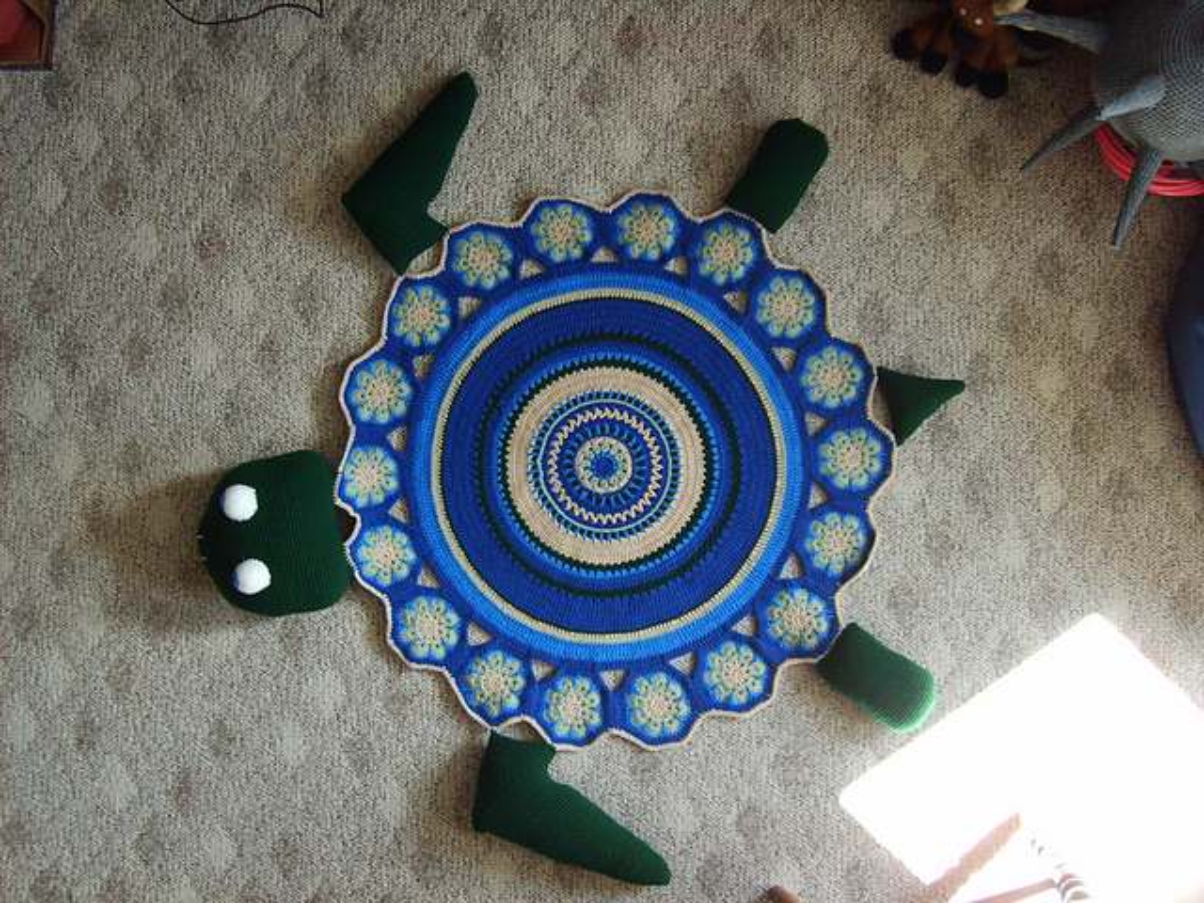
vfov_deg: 40.7
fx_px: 1217
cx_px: 602
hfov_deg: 52.6
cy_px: 452
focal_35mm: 35
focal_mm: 5.8
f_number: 2.8
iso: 120
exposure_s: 1/30
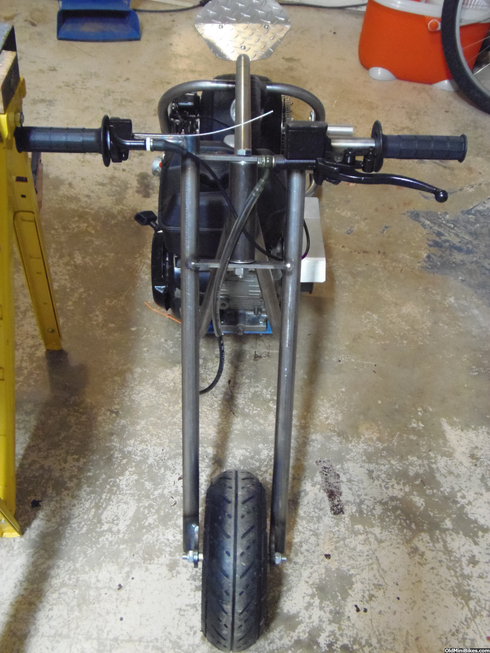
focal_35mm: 35
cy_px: 326
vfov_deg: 52.6
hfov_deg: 40.7
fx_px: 661
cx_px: 245
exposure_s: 1/15
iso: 800
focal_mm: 6.5
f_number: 3.4
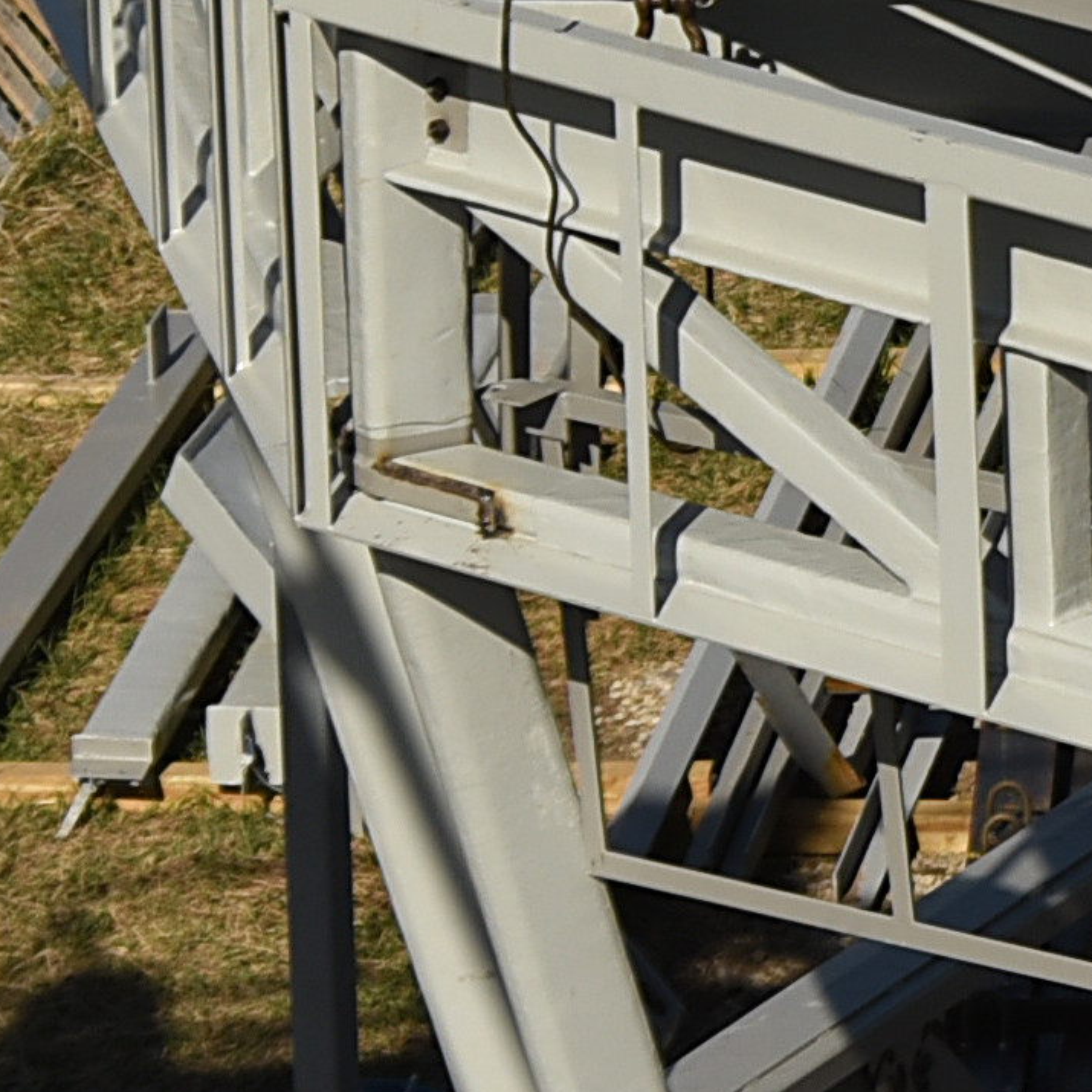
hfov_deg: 1.9
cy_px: 538
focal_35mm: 930
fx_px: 33192
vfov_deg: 1.9
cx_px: 2825
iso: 100
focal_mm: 130
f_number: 6.3
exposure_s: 1/1250
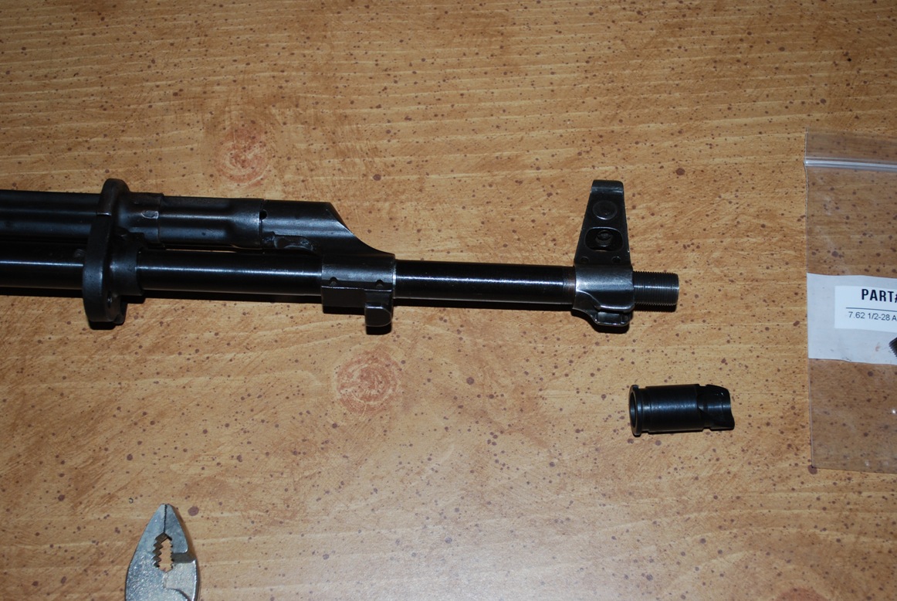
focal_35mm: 52
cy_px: 300
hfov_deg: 37.8
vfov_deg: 25.8
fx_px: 1310
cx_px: 448
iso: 200
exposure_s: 1/60
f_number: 5.3
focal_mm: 35
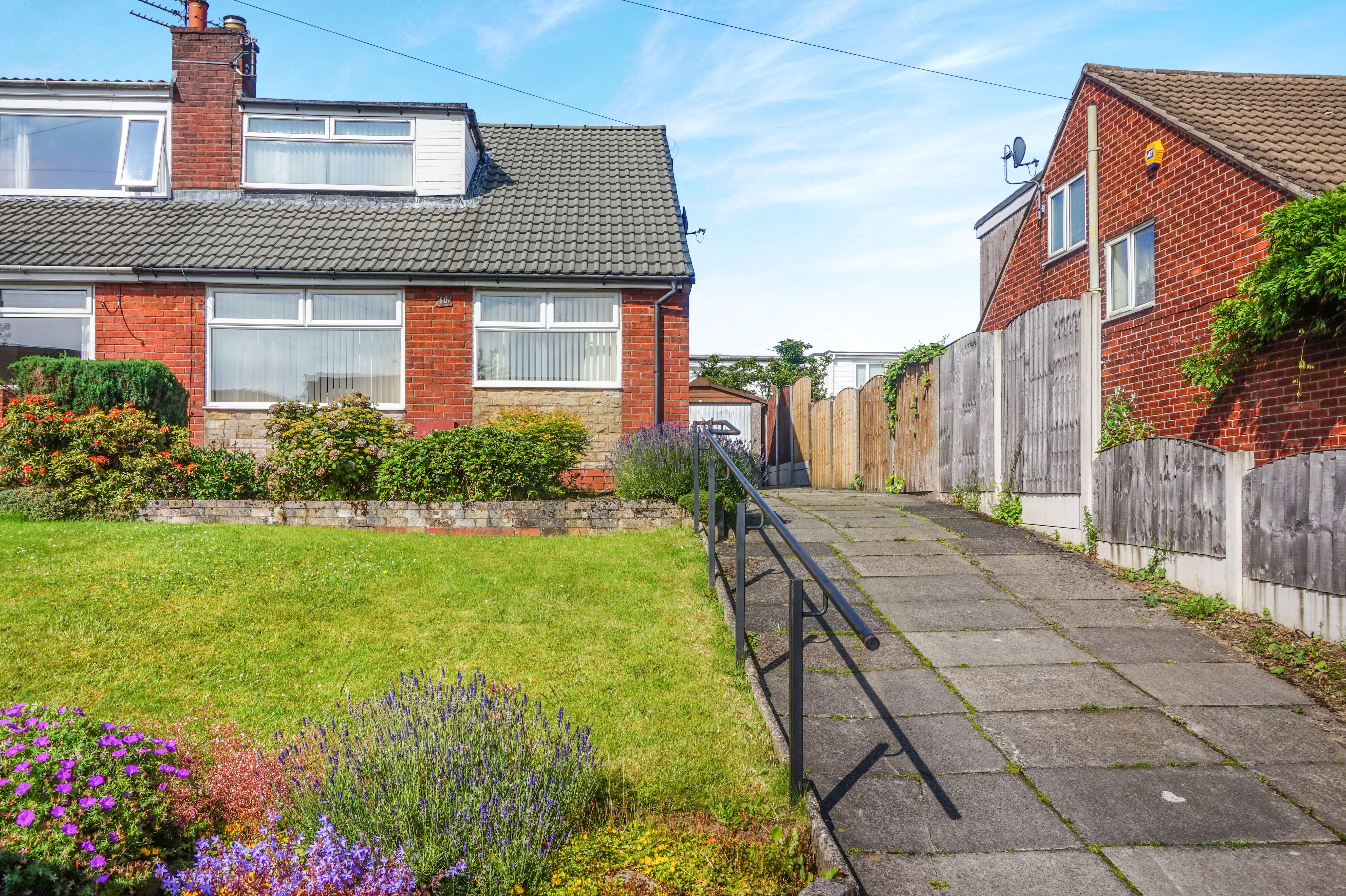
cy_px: 448
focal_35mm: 27
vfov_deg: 47.9
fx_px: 1009
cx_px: 673
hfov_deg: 67.4
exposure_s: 1/125
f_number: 14
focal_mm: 18
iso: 100
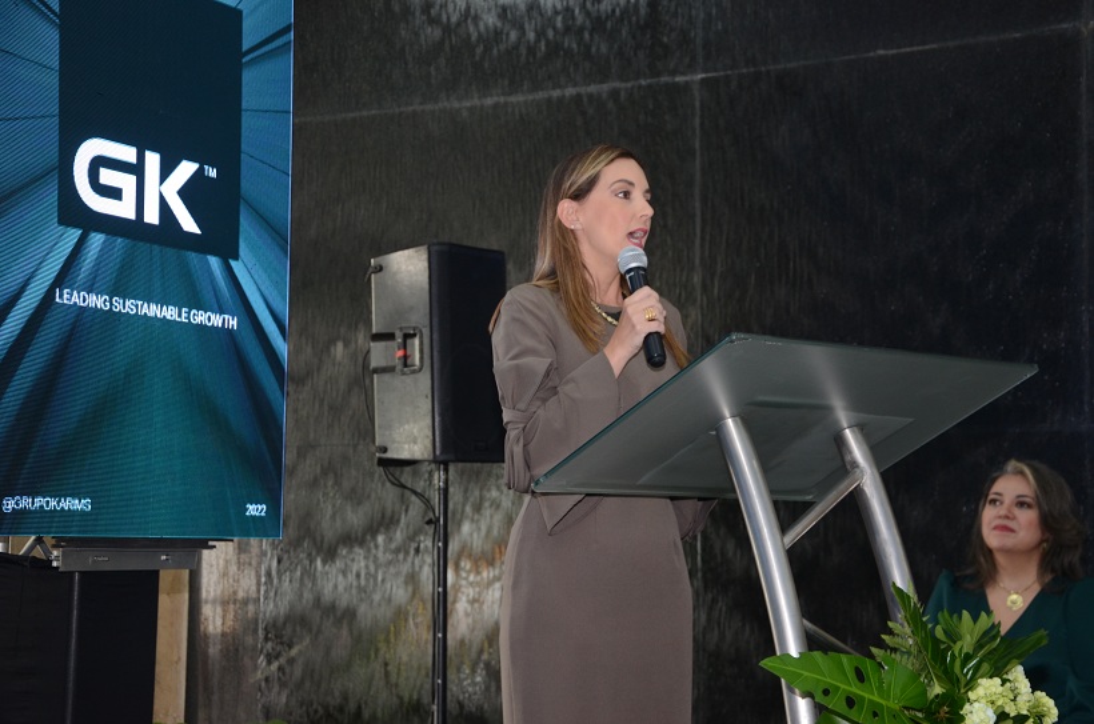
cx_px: 547
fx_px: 2183
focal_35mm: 72
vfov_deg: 18.8
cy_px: 362
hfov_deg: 28.1
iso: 640
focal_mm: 48
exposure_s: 1/30
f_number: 5.6
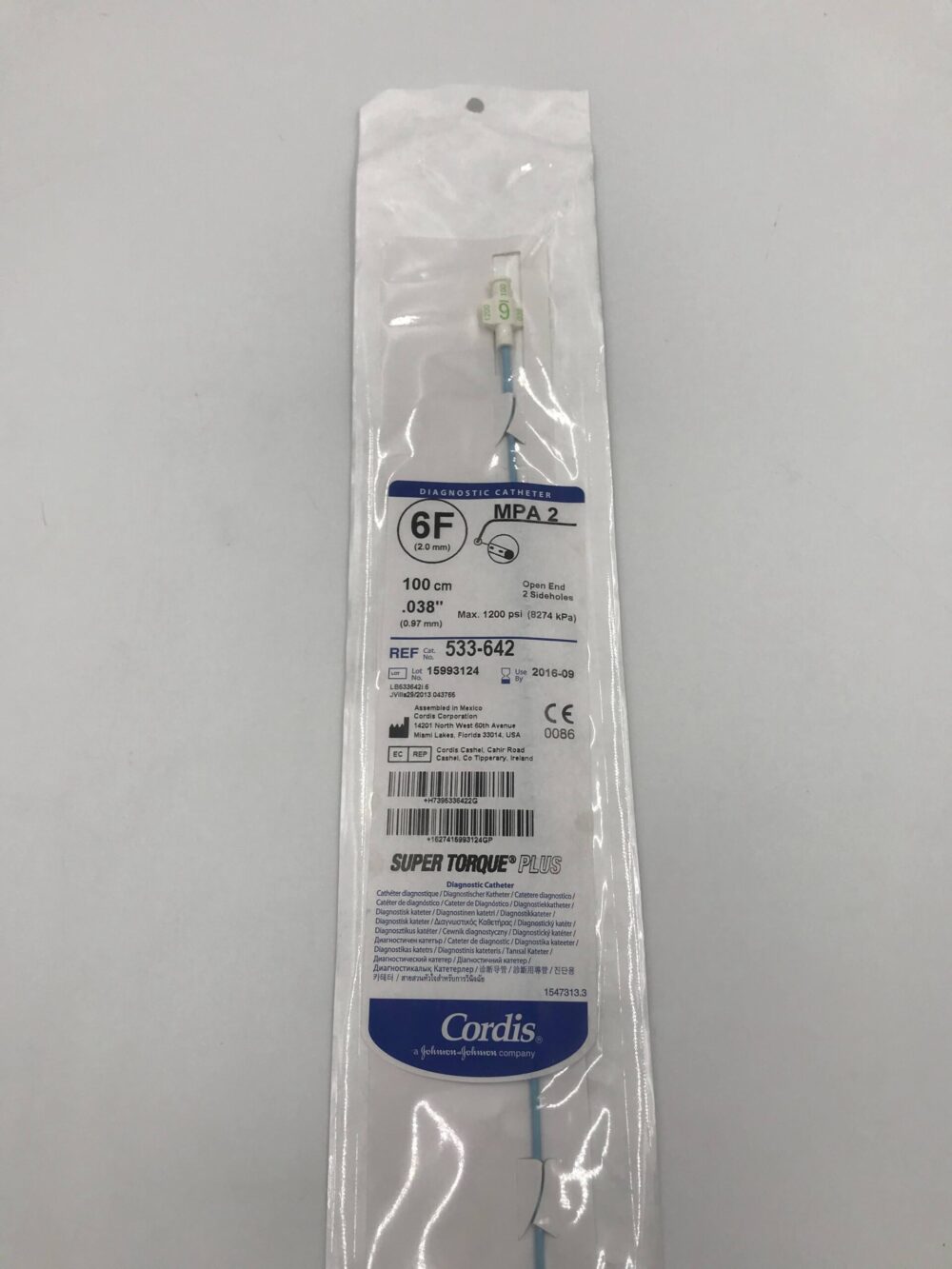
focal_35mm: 28
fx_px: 1027
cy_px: 634
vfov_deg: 63.4
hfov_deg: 49.8
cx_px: 476
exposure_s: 1/271
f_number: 1.8
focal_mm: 3.99
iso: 20
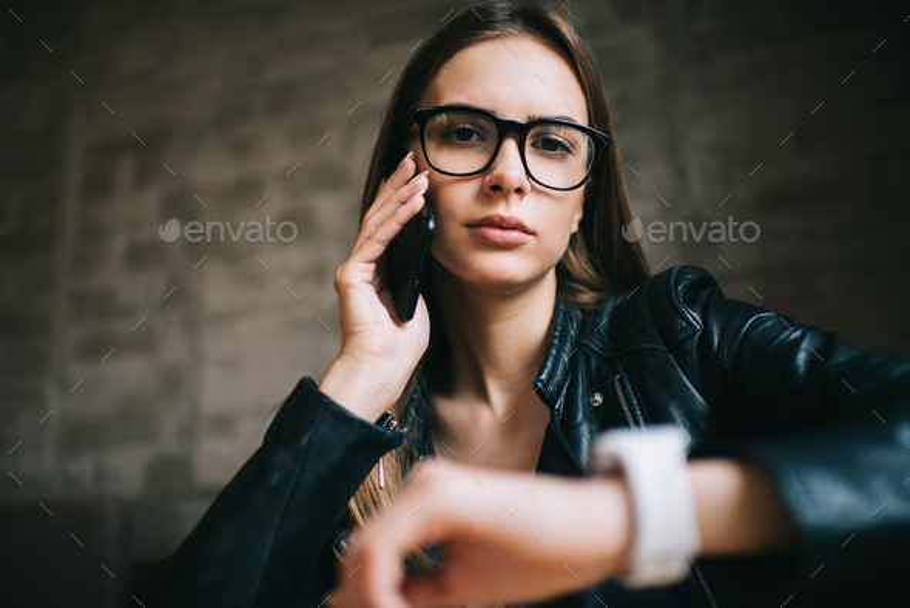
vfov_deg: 37.9
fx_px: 885
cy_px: 304
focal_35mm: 35
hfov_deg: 54.4
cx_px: 455
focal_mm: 35
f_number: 1.4
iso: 125
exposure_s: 1/160
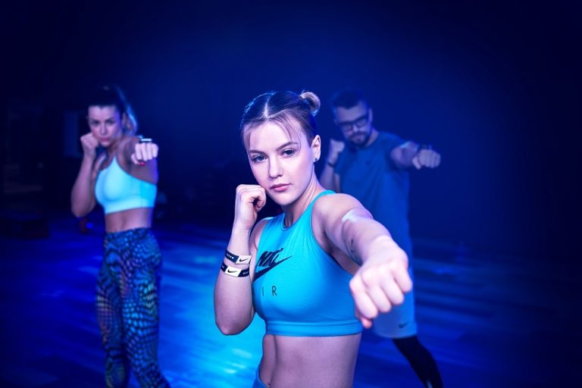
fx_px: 566
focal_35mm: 35
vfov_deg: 37.9
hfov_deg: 54.4
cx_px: 291
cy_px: 194
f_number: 2.8
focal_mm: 35
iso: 100
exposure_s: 1/160
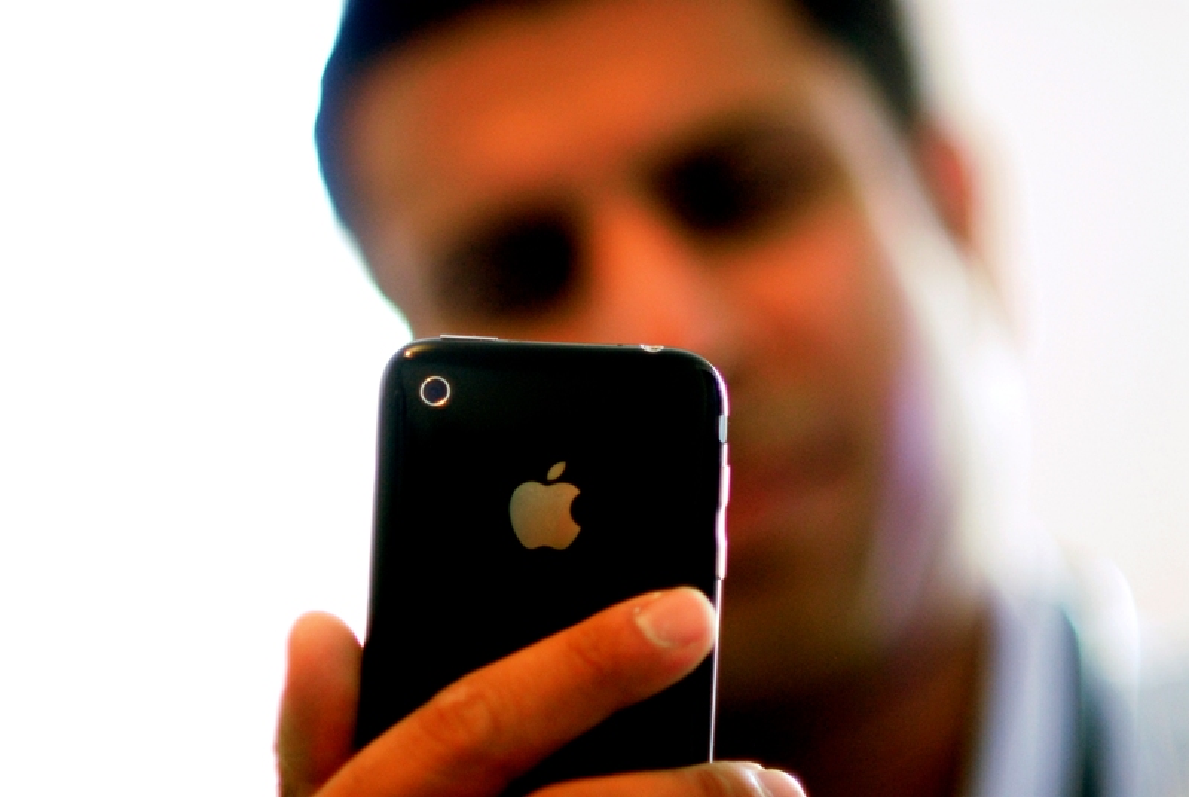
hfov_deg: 16.0
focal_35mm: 128
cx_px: 594
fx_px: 4217
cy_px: 398
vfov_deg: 10.8
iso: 500
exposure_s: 1/100
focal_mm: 85
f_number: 1.8
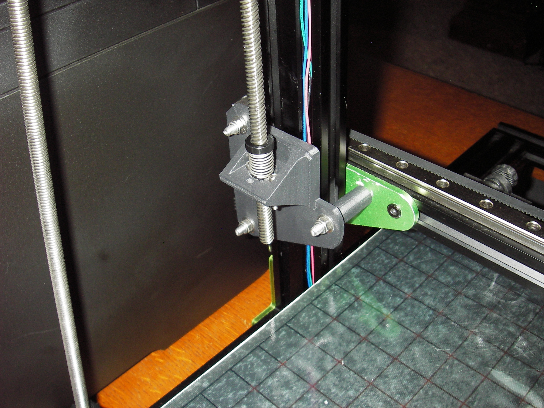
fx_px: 597
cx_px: 272
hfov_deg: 49.0
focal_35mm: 38
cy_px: 204
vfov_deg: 37.7
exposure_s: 1/30
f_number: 3.3
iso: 100
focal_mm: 6.3
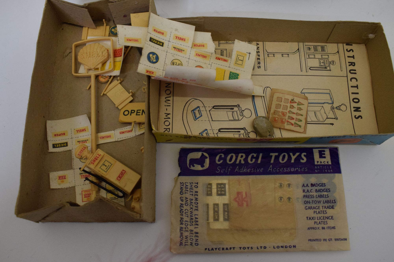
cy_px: 131
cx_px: 197
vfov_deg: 40.0
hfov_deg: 57.2
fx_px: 361
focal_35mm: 33
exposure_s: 1/125
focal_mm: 22
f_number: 6.3
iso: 1600
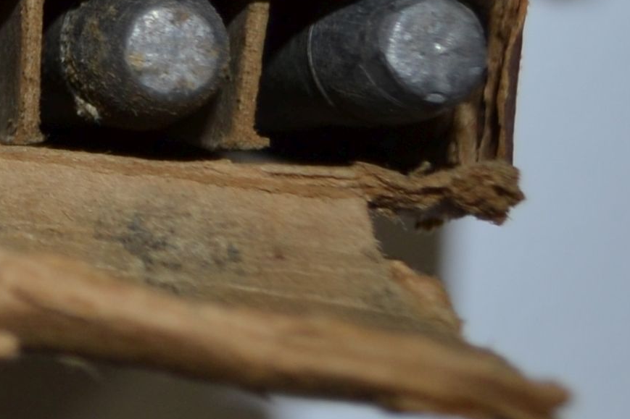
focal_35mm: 175
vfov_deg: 7.7
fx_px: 3062
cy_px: -265
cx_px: -608
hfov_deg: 10.8
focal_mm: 22
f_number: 4
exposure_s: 1/60
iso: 110
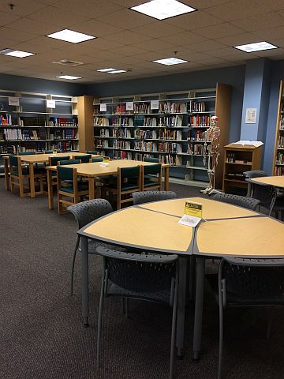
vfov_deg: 61.7
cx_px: 142
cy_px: 190
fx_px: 317
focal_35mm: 29
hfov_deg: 48.2
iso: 125
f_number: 2.2
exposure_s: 1/30
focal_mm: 4.15
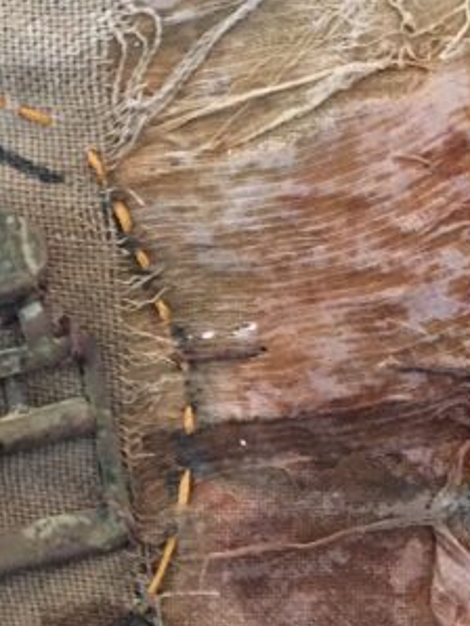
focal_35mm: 83
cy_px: 390
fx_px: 1500
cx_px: -105
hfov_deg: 17.0
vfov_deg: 23.5
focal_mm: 4.15
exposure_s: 1/15
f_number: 2.2
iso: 320
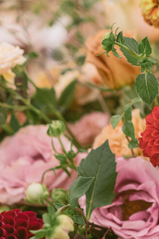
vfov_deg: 7.9
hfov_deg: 5.2
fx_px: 1731
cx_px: 231
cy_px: 215
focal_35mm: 261
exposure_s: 1/250
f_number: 1.8
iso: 500
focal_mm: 50
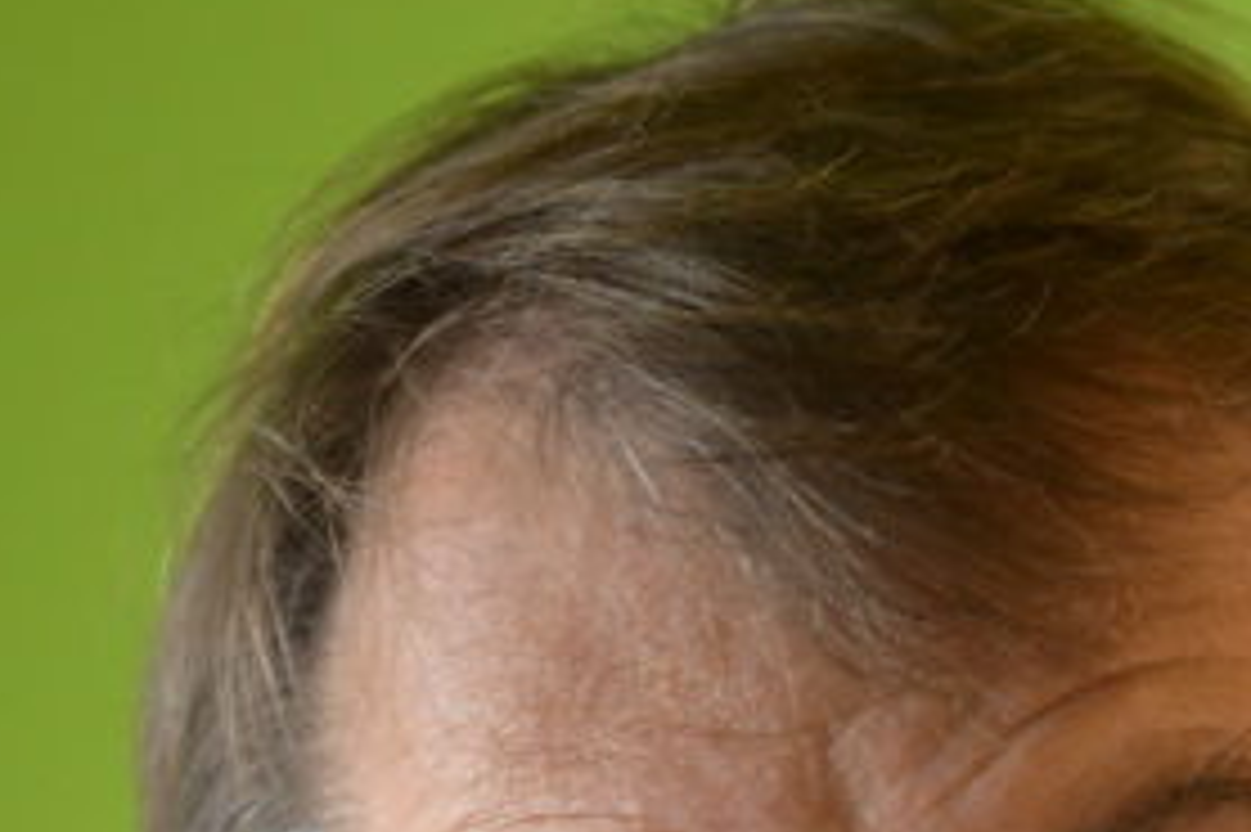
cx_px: 1674
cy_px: 1412
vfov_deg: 5.0
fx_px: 9446
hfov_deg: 7.5
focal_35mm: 272
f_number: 2.8
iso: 3200
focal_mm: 70
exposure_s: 1/80
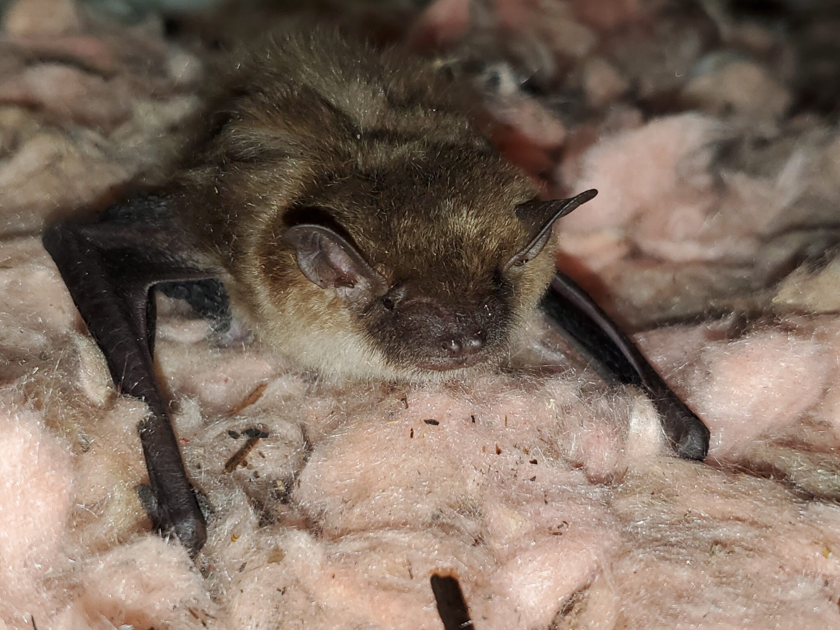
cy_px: 315
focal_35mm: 26
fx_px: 631
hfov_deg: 67.3
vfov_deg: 53.1
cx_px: 420
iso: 50
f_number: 1.5
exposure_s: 1/438
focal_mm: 4.3
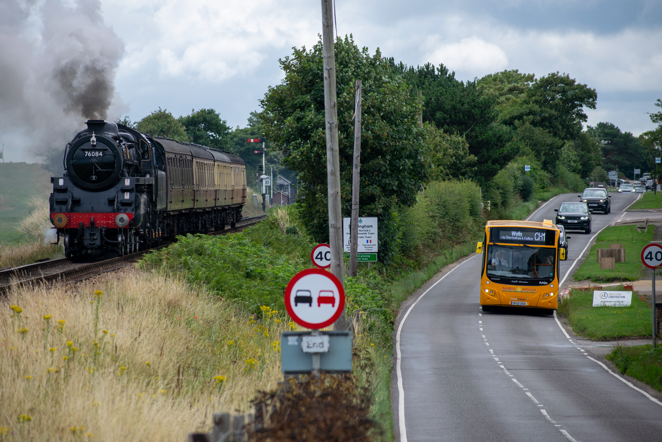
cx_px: 312
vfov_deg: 6.0
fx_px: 4239
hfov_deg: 8.9
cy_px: 227
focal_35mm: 231
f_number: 4.8
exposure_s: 1/500
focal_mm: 145
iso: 100
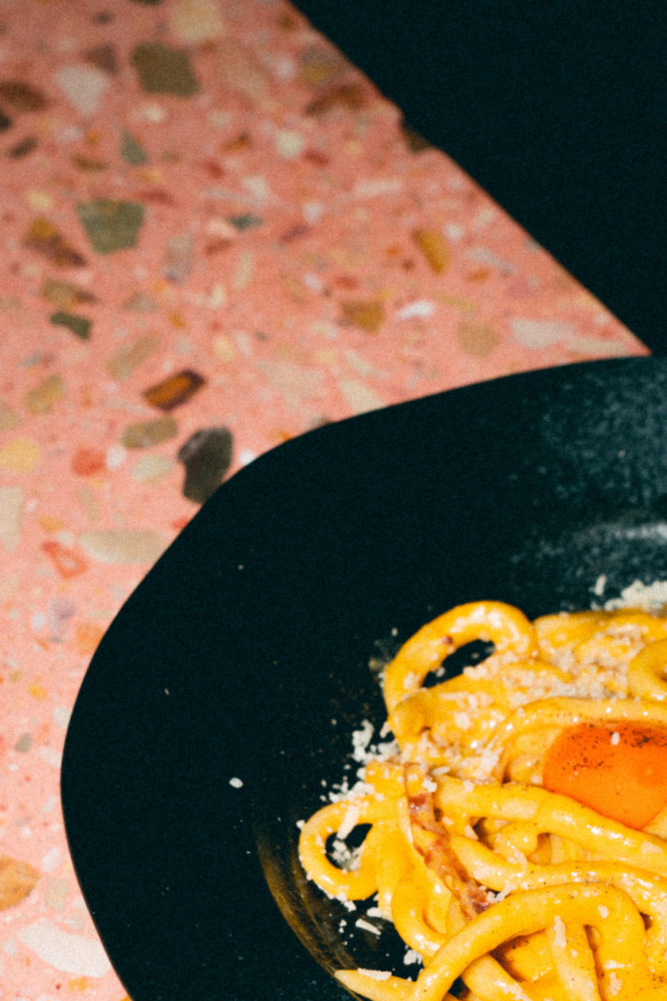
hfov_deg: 11.3
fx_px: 3363
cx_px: 492
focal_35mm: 121
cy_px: 733
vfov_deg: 16.8
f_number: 5
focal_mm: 54
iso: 125
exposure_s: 1/250
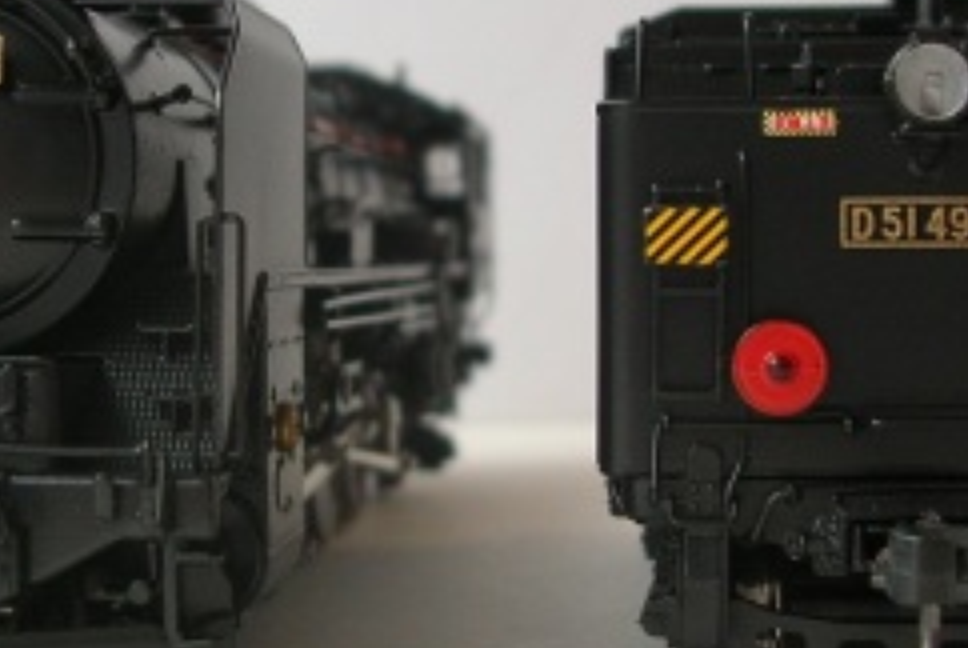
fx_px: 2019
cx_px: 456
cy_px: 236
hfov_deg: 27.0
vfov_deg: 18.2
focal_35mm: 75
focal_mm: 5.8
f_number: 2.8
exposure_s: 1/38.2
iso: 50
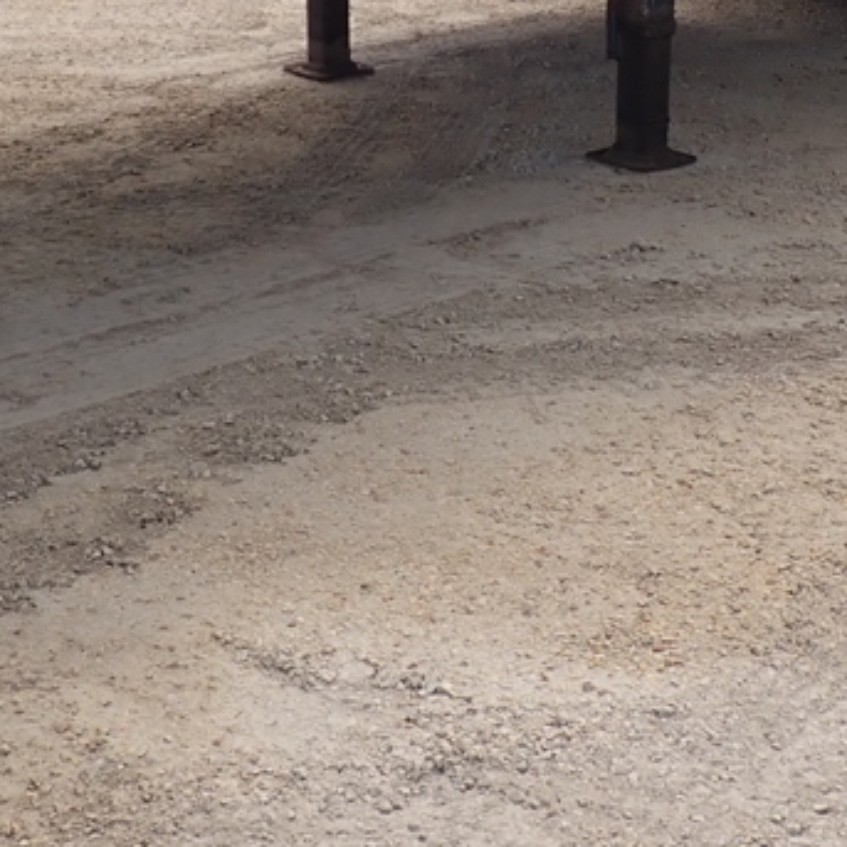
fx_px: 1827
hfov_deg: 26.1
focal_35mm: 66
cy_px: -5
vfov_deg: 24.8
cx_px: 373
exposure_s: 1/1000
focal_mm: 4.5
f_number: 2.8
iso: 100
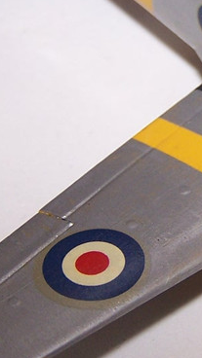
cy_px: 106
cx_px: 288
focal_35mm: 120
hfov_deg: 9.8
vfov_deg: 17.8
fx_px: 1143
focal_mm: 6.3
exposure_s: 1/60
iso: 80
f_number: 2.8
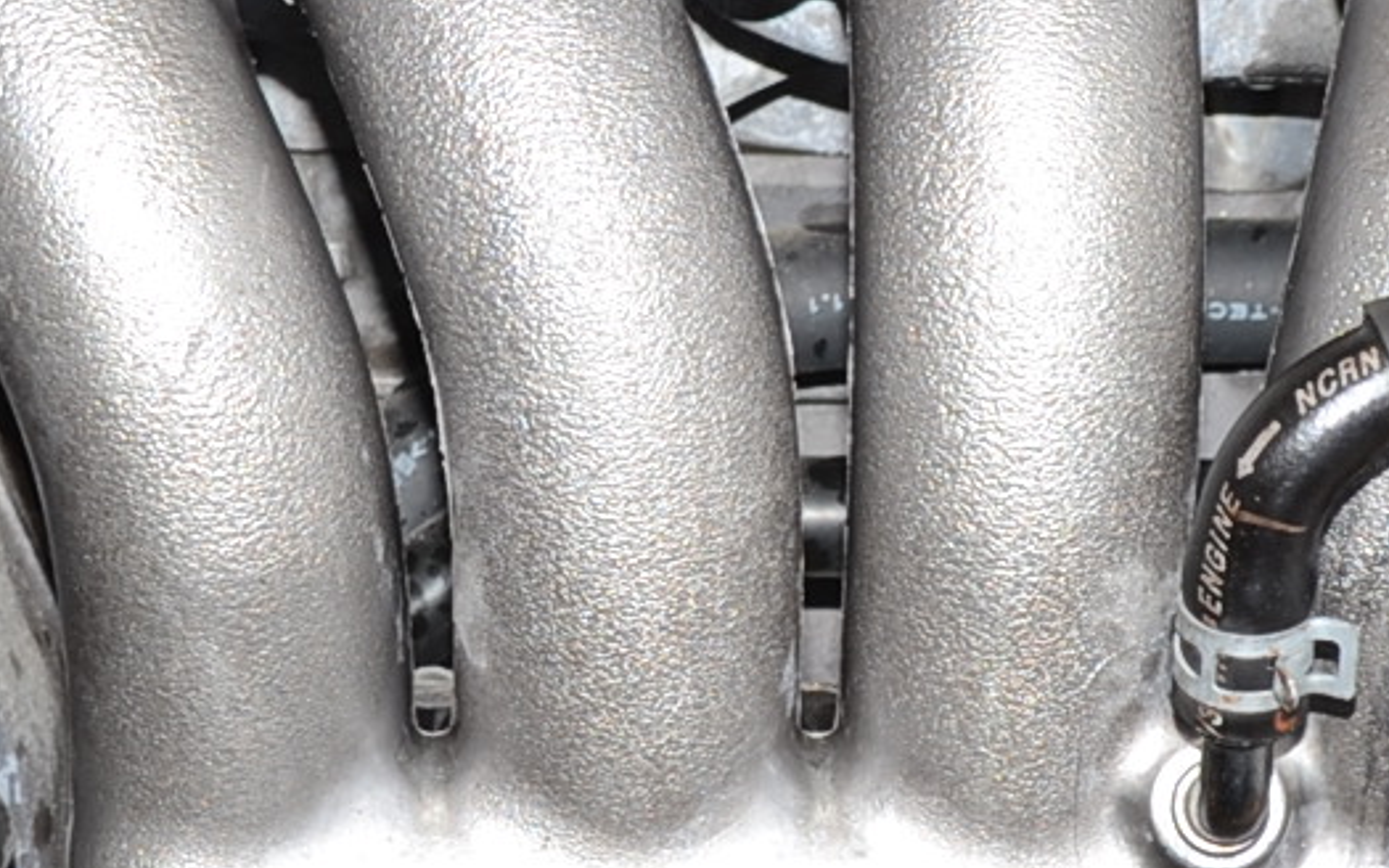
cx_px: 667
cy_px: 378
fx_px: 6510
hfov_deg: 12.2
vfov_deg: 7.6
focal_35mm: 172
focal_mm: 24
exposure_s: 1/40
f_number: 5.6
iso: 100
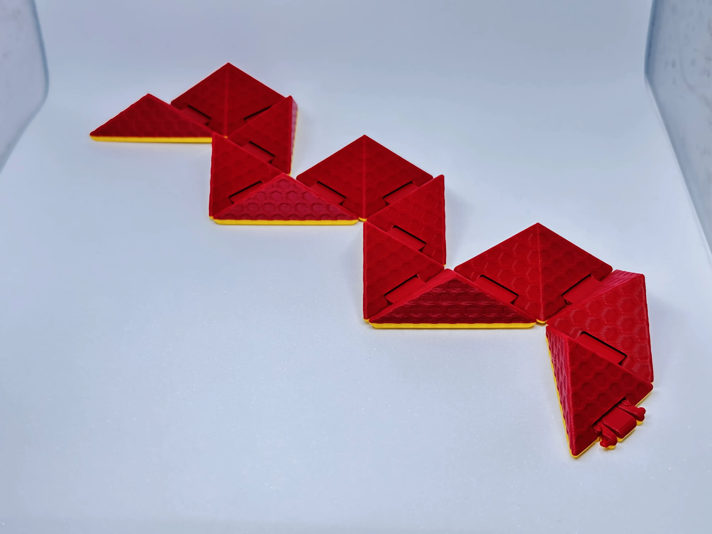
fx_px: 987
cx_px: 356
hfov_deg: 39.7
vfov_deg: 30.3
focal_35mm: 48
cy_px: 267
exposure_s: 1/60
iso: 125
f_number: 1.78
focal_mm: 6.86
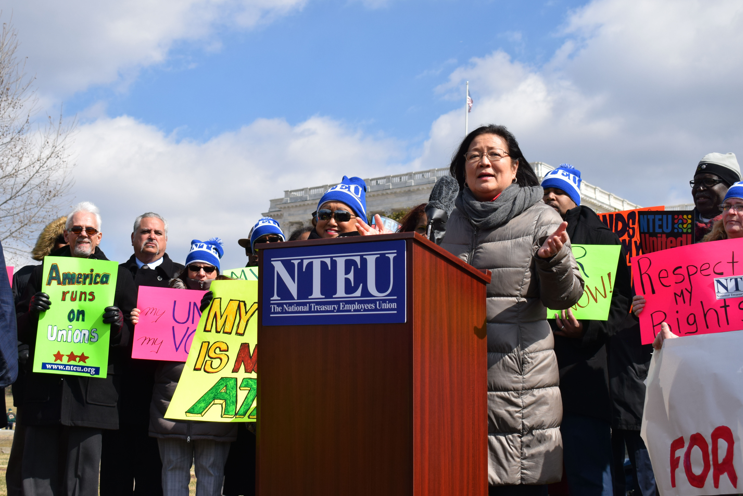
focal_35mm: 58
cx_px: 345
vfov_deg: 23.6
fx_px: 1188
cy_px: 241
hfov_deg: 34.7
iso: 400
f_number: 7.1
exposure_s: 1/1600
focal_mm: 35
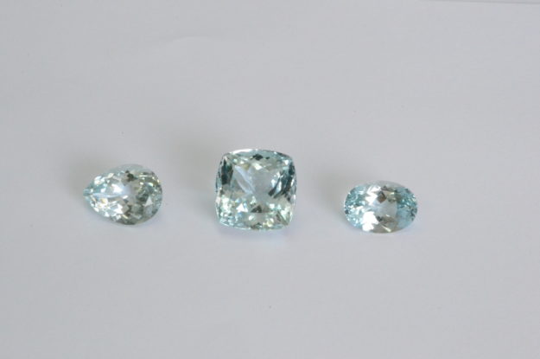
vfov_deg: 15.1
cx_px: 270
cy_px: 180
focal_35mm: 90
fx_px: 1348
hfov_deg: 22.6
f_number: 32
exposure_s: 1/60
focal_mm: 60
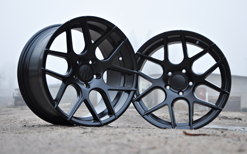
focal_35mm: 70
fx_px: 468
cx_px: 124
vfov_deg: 18.7
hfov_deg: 29.6
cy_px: 73
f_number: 6.3
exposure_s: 1/40
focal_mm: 45
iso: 200
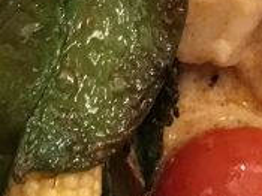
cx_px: 54
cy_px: -82
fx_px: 1256
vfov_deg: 8.8
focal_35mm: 166
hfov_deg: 11.9
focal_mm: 4.15
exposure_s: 1/25
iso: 200
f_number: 2.2
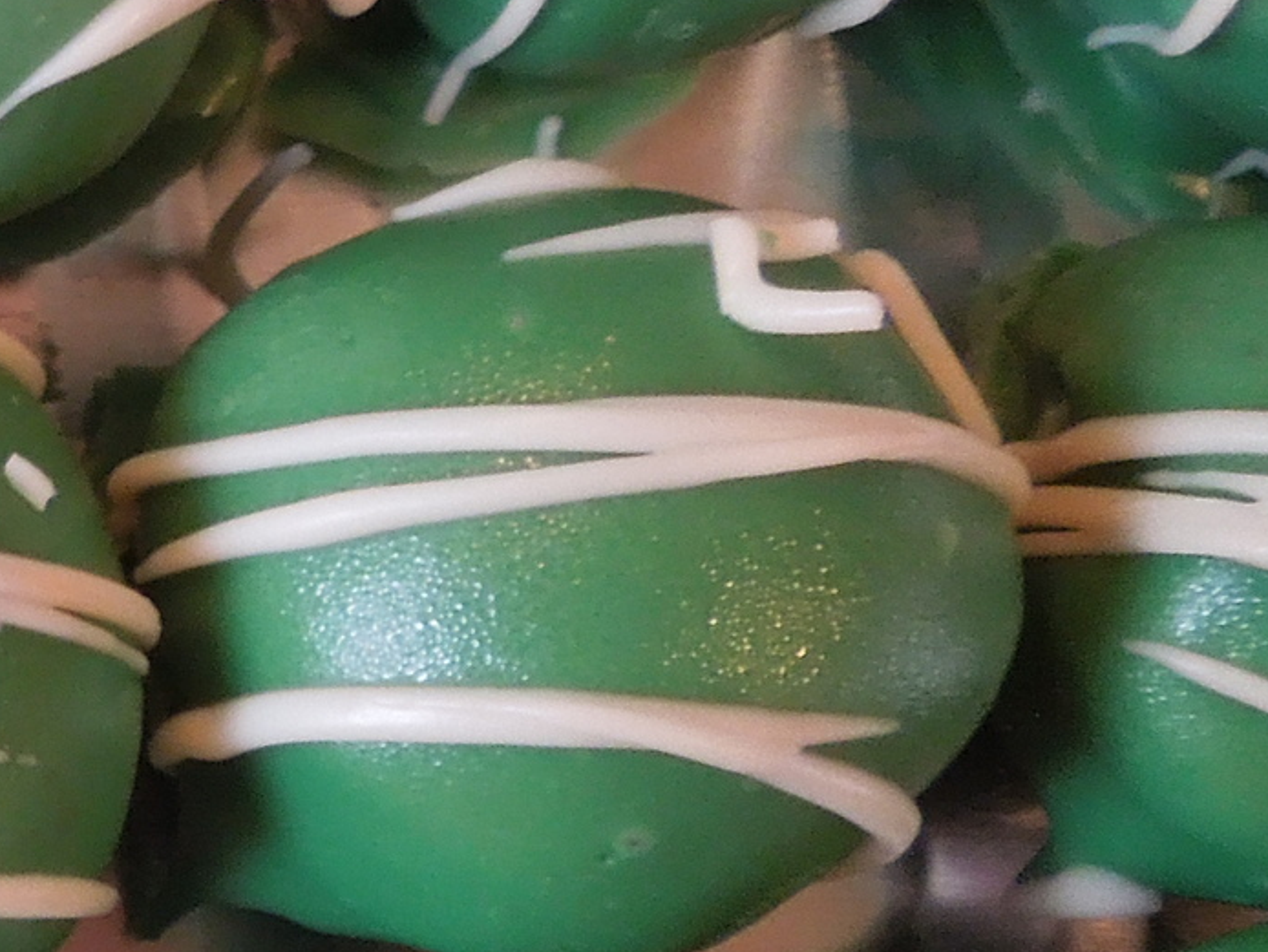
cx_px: -897
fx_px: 3298
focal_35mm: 90
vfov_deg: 16.4
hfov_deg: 18.1
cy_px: 299
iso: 400
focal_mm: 4.5
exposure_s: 1/25
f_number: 3.3
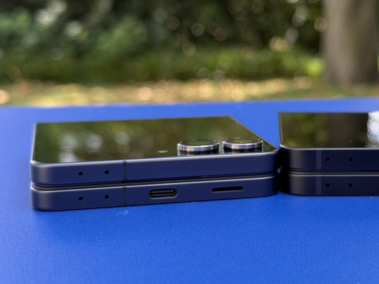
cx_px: 286
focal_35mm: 73
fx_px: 799
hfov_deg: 26.3
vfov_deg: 20.1
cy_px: 113
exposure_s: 1/458
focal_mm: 6.76
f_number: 1.78
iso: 64
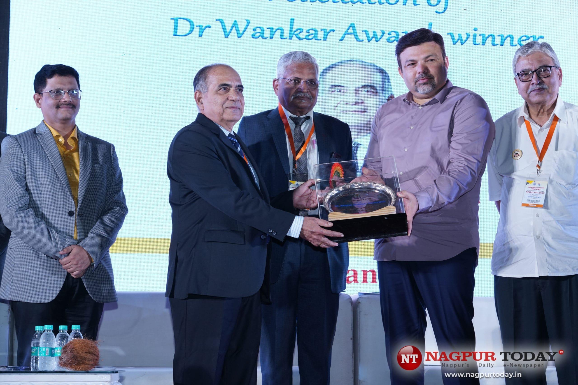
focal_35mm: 82
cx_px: 289
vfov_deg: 16.7
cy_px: 192
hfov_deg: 24.8
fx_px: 1317
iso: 1000
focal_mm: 82
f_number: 7.1
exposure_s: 1/100
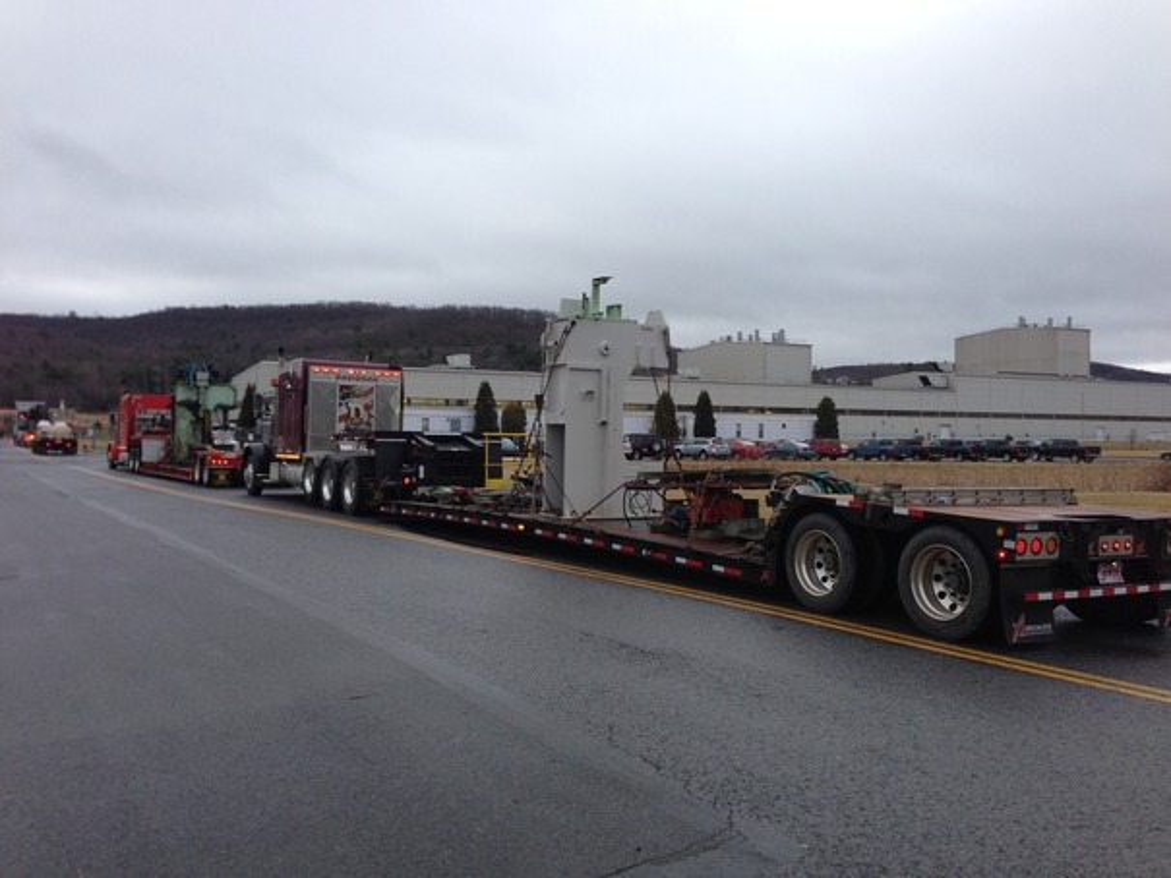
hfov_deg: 55.3
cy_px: 439
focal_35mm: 33
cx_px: 586
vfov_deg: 43.0
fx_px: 1117
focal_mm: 4.12
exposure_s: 1/60
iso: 50
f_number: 2.4
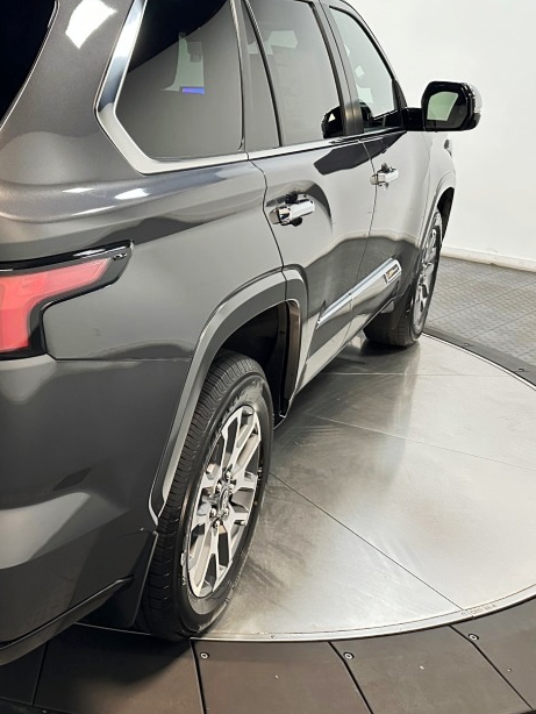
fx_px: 825
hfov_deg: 32.1
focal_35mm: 40
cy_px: 300
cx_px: -42
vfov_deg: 46.6
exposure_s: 1/60
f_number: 1.78
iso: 640
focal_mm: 6.86
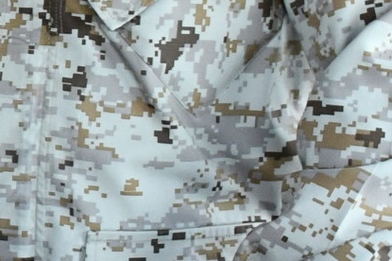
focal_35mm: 176
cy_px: -44
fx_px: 1915
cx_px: -344
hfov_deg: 10.8
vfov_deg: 7.7
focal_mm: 18
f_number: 6.3
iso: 800
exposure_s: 1/160
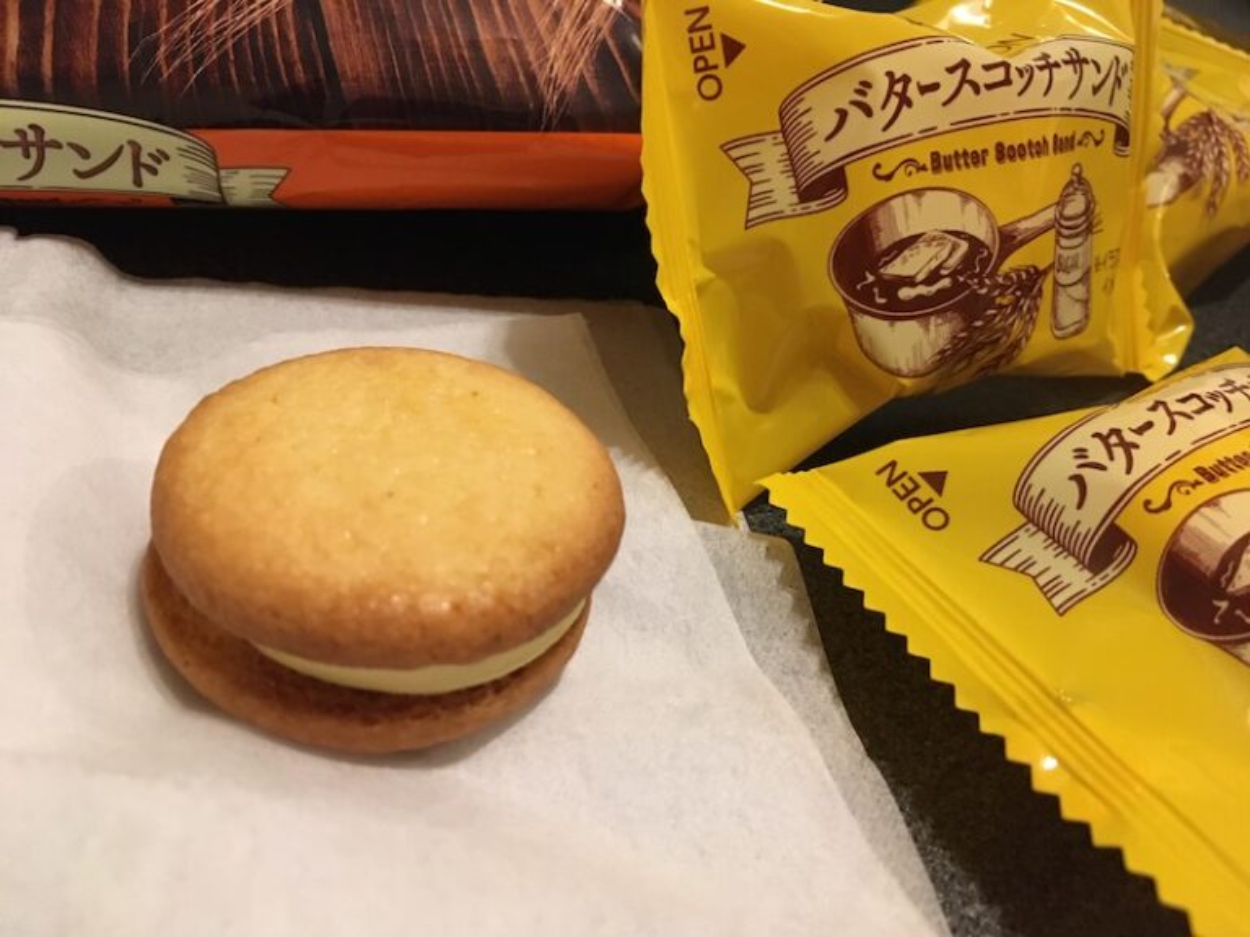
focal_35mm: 29
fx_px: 1047
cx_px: 625
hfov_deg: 61.7
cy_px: 468
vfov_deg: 48.2
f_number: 2.2
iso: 200
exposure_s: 1/30
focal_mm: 4.15
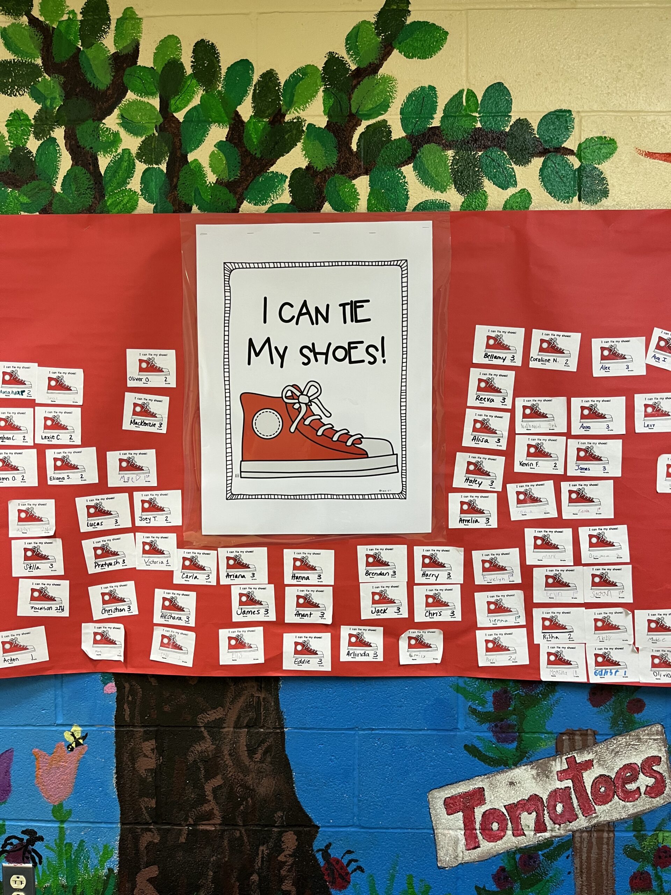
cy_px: 448
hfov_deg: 53.1
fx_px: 672
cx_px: 336
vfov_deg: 67.3
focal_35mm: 26
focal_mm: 5.1
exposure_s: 1/60
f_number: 1.6
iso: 125
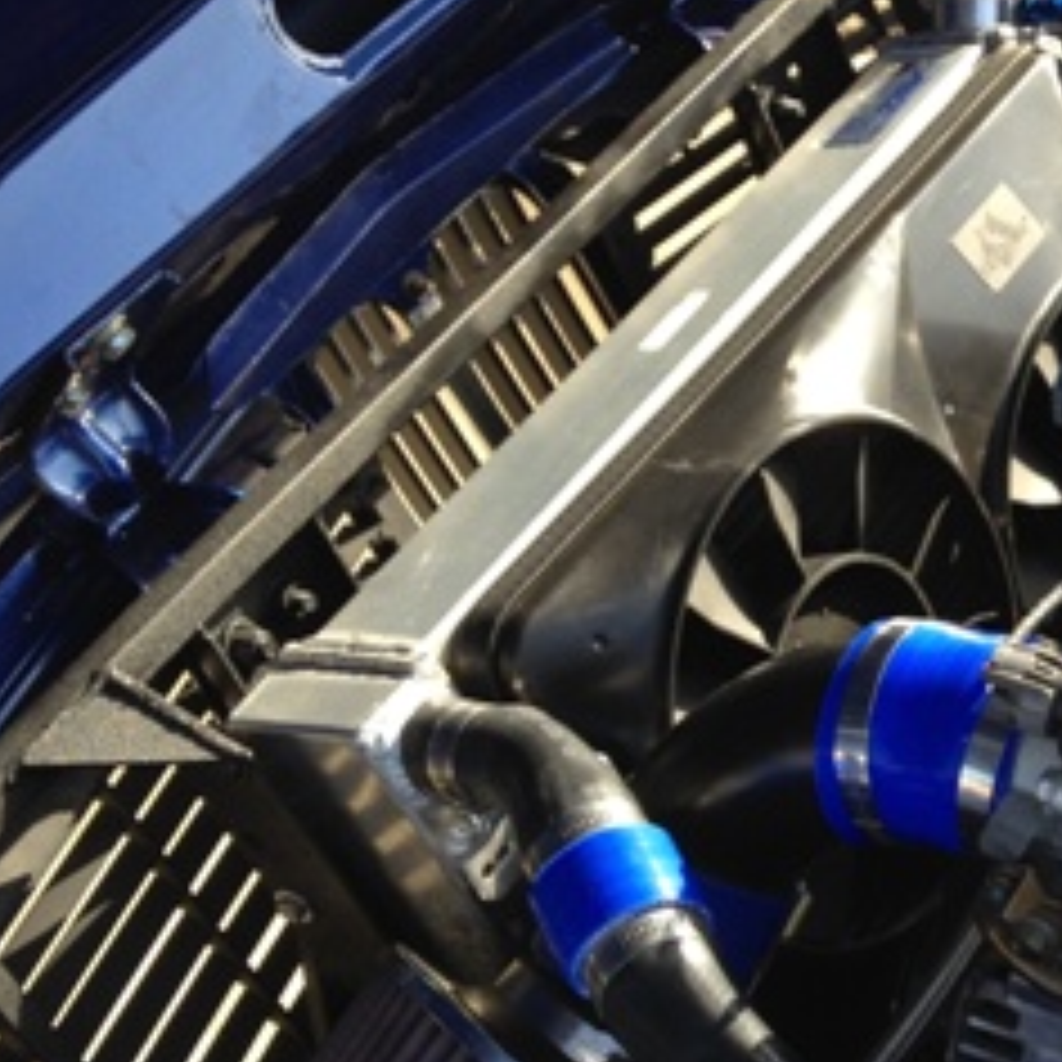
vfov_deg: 20.6
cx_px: 1282
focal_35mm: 84
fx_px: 2916
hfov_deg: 19.4
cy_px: 526
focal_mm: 4.28
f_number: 2.4
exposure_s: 1/255
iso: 64
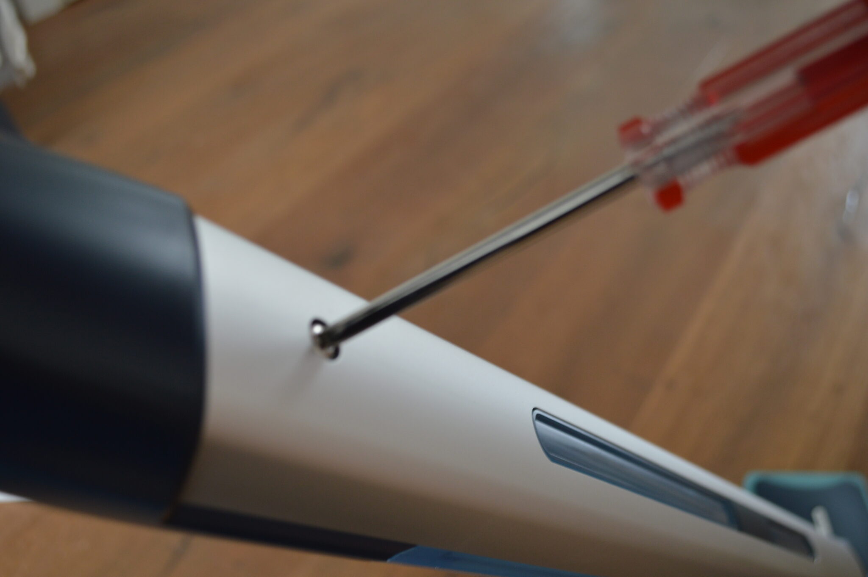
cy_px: 288
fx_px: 867
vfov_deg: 36.8
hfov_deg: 53.2
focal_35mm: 36
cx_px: 434
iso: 400
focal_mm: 24
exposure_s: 1/15
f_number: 4
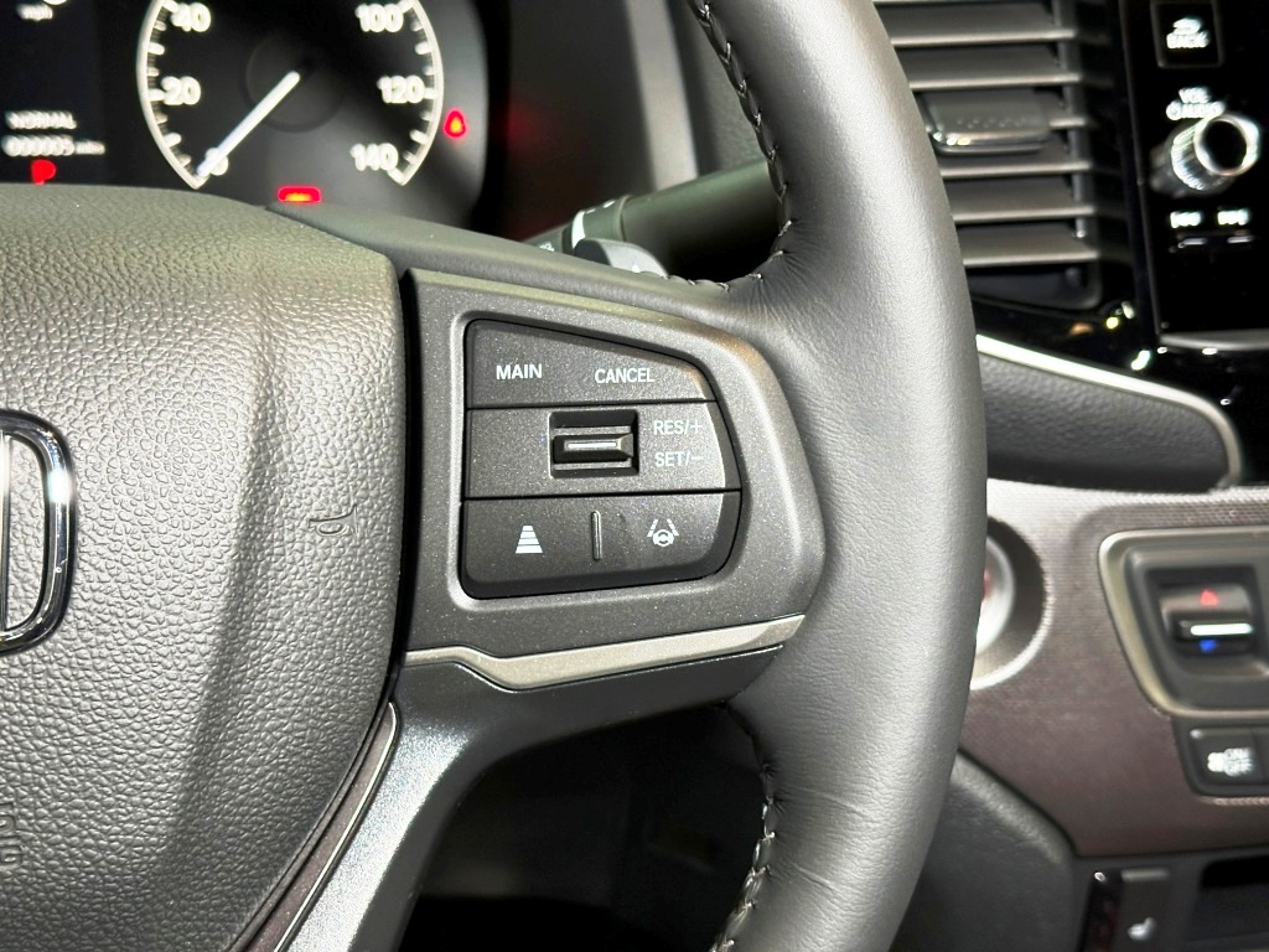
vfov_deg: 30.3
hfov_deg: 39.7
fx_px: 1760
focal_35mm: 48
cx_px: 634
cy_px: 476
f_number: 1.78
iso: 400
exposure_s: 1/40
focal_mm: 6.86
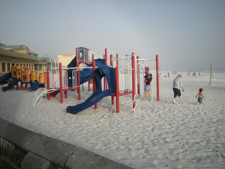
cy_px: 84
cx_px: 112
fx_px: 182
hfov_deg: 63.4
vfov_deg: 49.7
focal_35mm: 28
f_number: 5.6
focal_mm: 4.7
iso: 64
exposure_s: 1/272
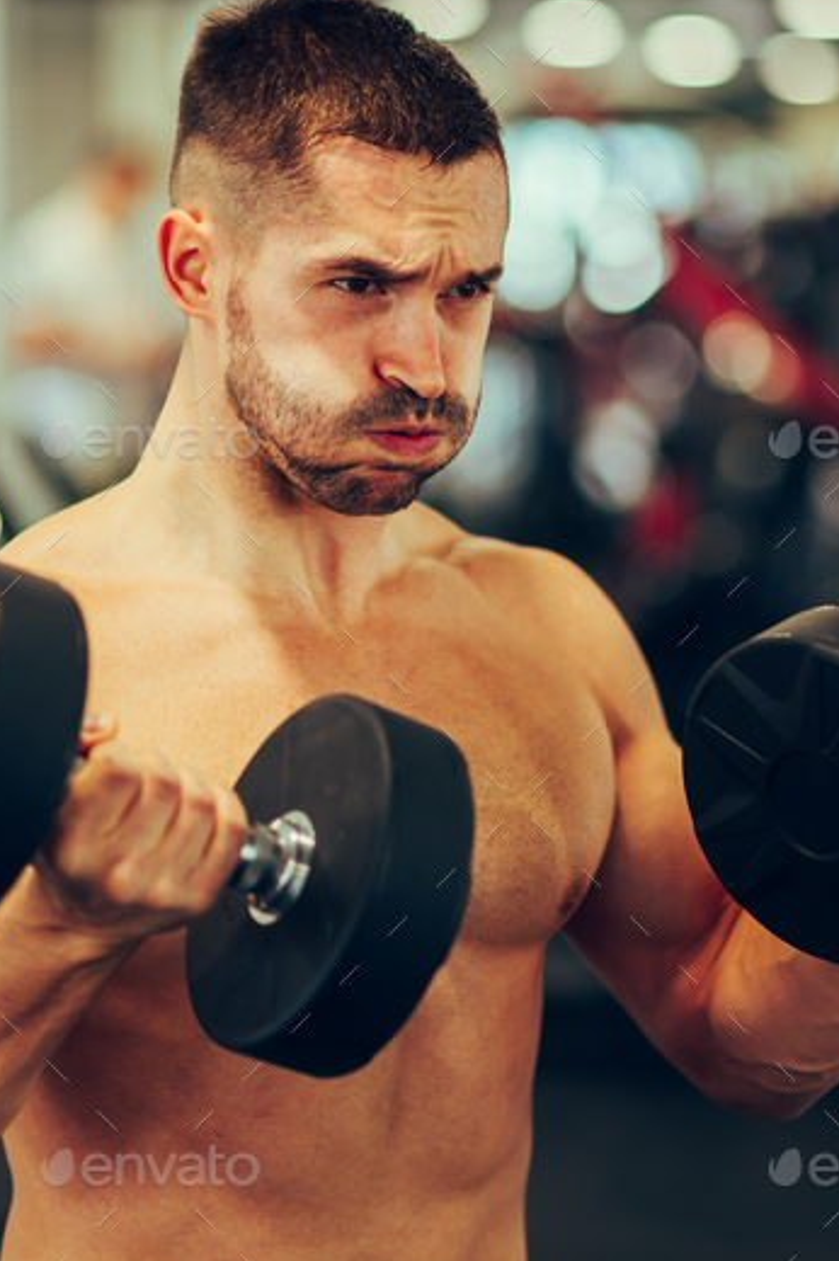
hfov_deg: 9.4
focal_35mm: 145
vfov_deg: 14.1
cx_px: 507
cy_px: 426
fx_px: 5075
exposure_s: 1/200
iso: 200
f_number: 1.8
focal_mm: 85
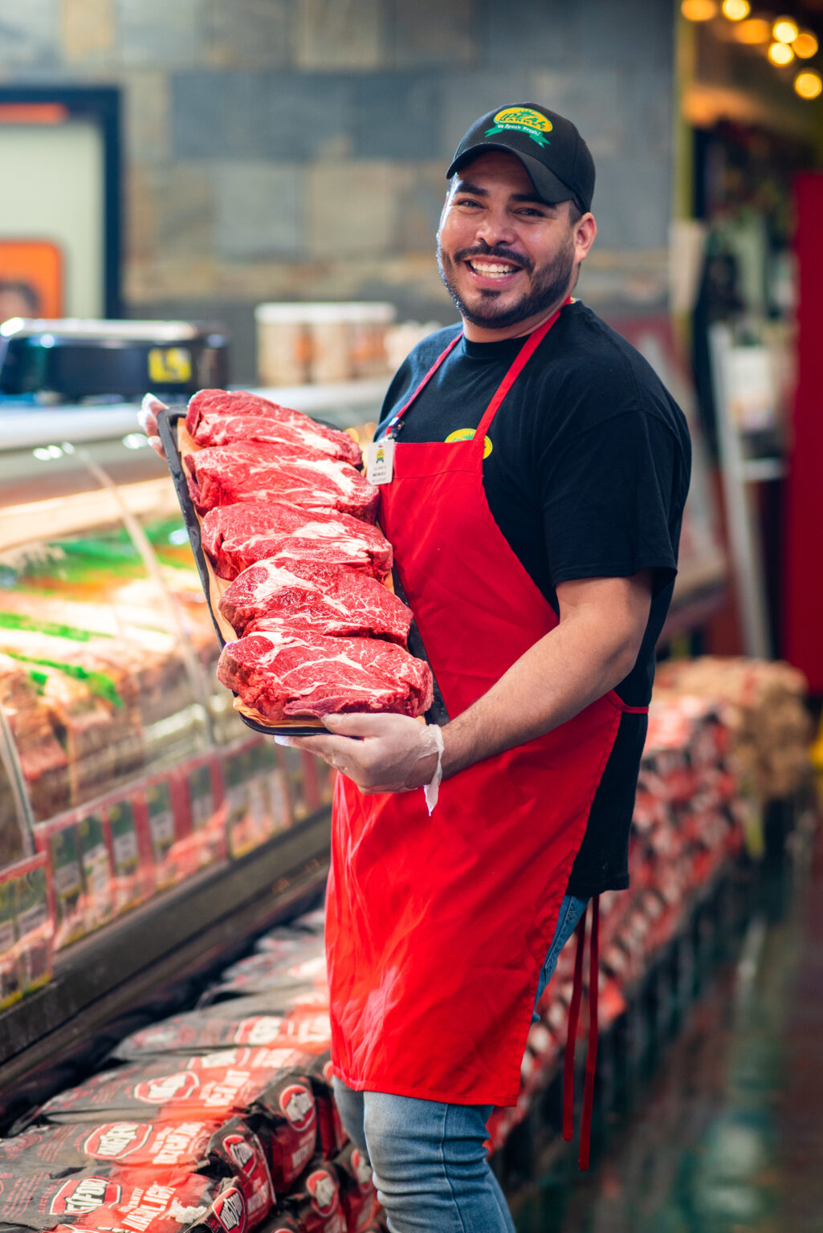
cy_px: 616
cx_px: 412
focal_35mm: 127
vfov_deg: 16.1
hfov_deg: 10.8
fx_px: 4352
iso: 320
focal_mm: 85
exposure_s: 1/125
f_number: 1.8
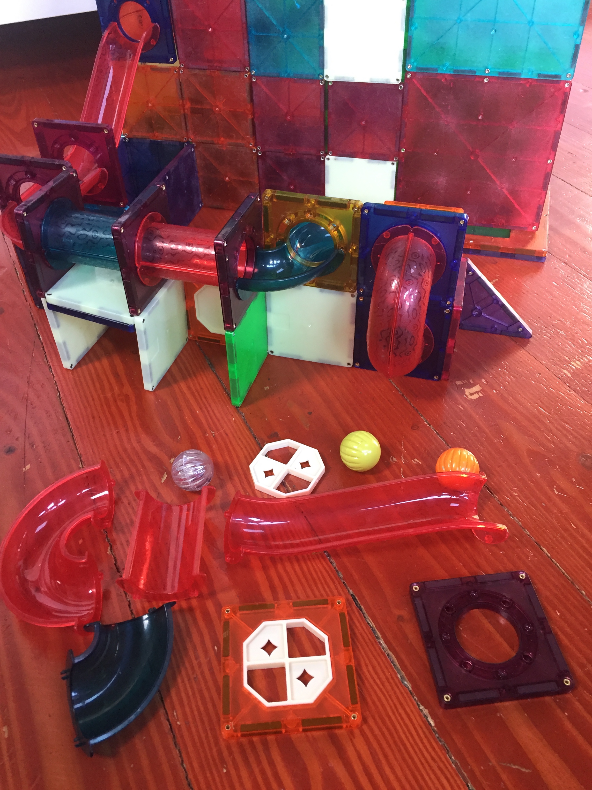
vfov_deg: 61.7
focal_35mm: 29
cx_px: 296
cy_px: 395
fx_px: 661
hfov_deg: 48.2
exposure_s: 1/30
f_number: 2.2
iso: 125
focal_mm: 4.15
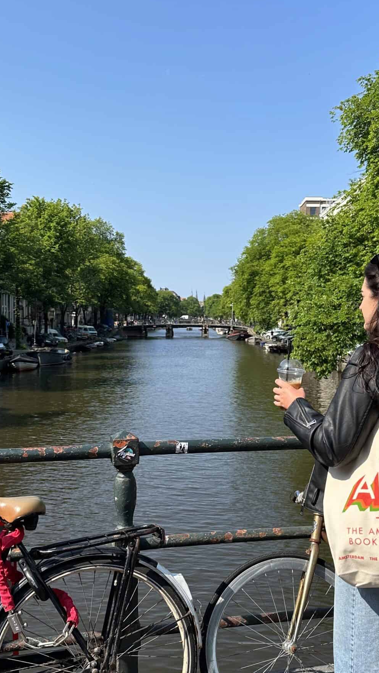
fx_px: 679
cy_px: 380
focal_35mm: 38
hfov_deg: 31.1
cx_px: 223
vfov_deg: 52.6
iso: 80
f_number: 1.78
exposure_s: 1/3597
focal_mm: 6.86
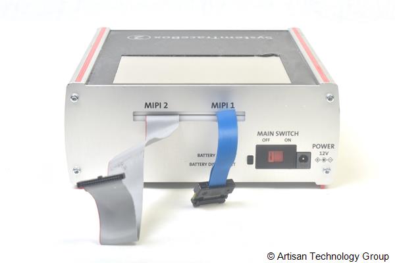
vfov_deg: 16.6
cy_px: 132
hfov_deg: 24.6
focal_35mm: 82
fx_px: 905
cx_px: 198
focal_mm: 55
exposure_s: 1/200
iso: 200
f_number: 13
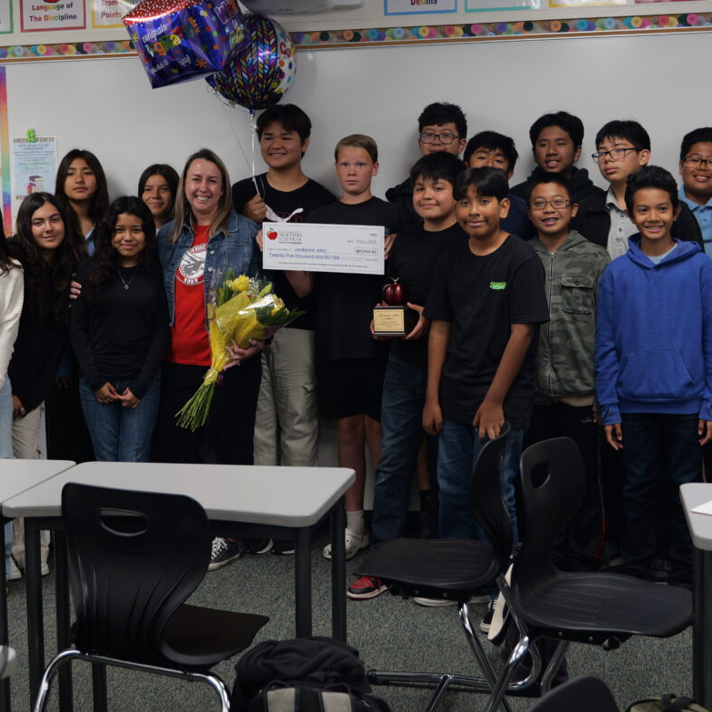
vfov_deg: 31.0
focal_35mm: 55
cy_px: 266
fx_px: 1280
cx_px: 333
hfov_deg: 31.1
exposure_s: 1/60
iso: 800
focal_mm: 33
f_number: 4
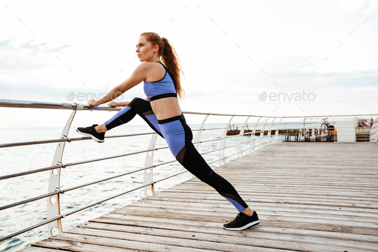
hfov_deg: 57.2
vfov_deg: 40.0
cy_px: 126
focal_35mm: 33
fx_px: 347
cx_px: 189
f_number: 4
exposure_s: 1/320
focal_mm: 33
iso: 800
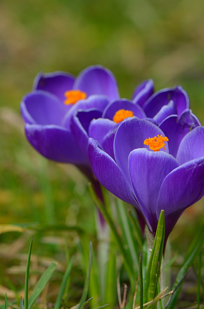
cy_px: 154
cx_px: 121
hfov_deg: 6.6
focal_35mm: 207
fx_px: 1765
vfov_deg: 10.0
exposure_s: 1/800
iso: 200
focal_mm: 105
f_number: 7.1
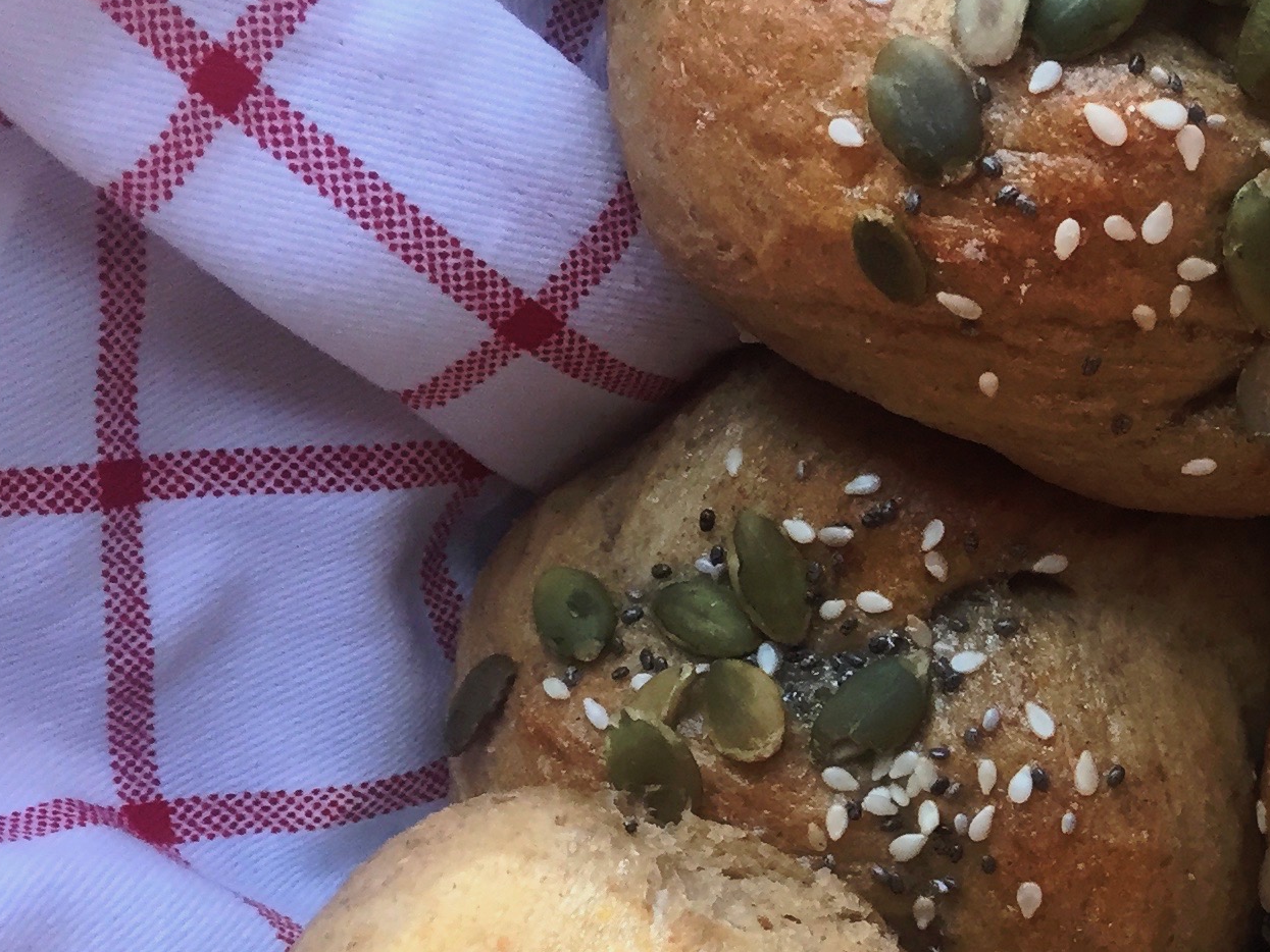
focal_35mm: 76
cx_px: 1590
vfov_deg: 19.2
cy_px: 782
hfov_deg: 23.1
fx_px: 2789
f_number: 2.2
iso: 32
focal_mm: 4.15
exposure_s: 1/40
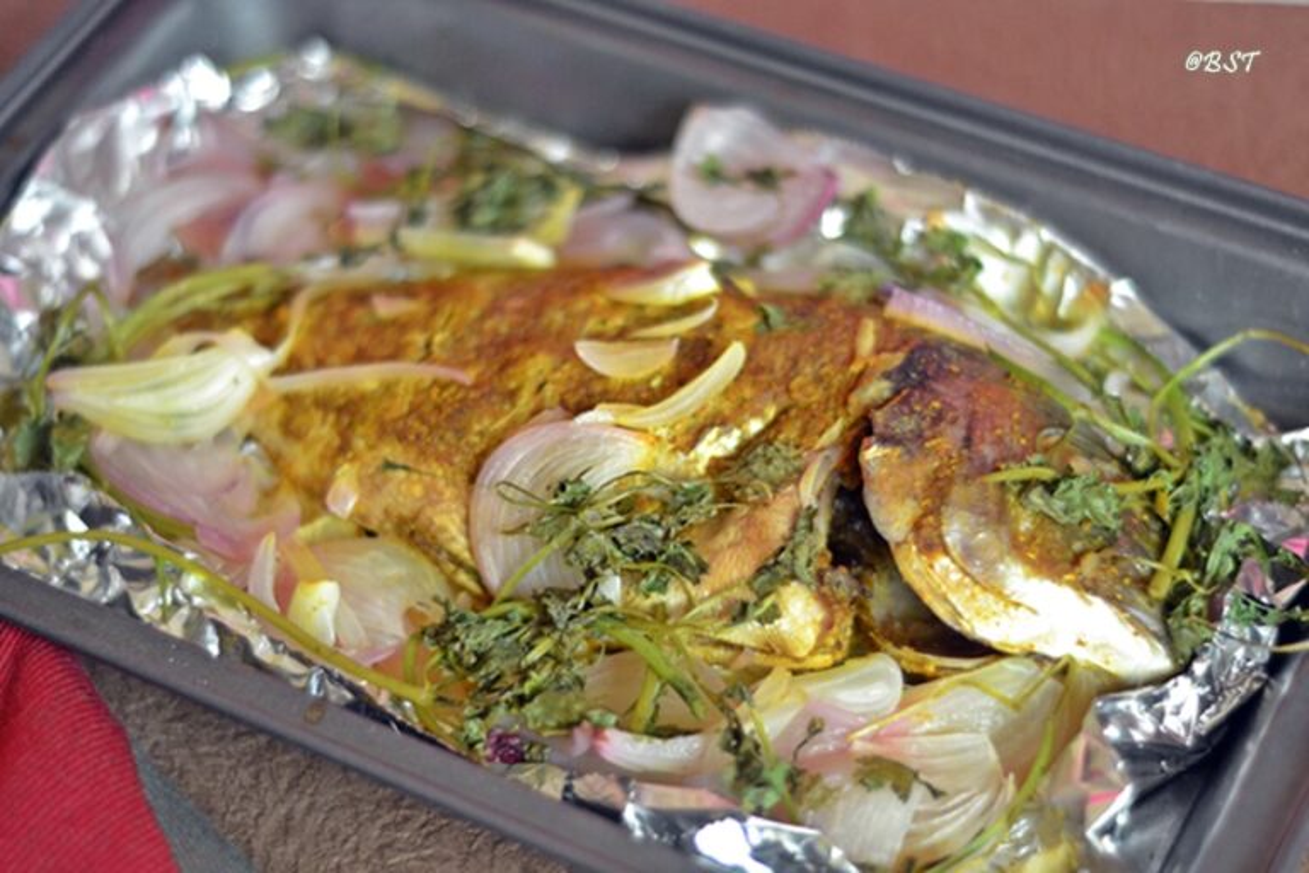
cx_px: 654
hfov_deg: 27.0
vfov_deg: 18.2
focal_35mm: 75
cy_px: 436
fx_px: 2727
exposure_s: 1/60
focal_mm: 50
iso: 900
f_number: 1.8
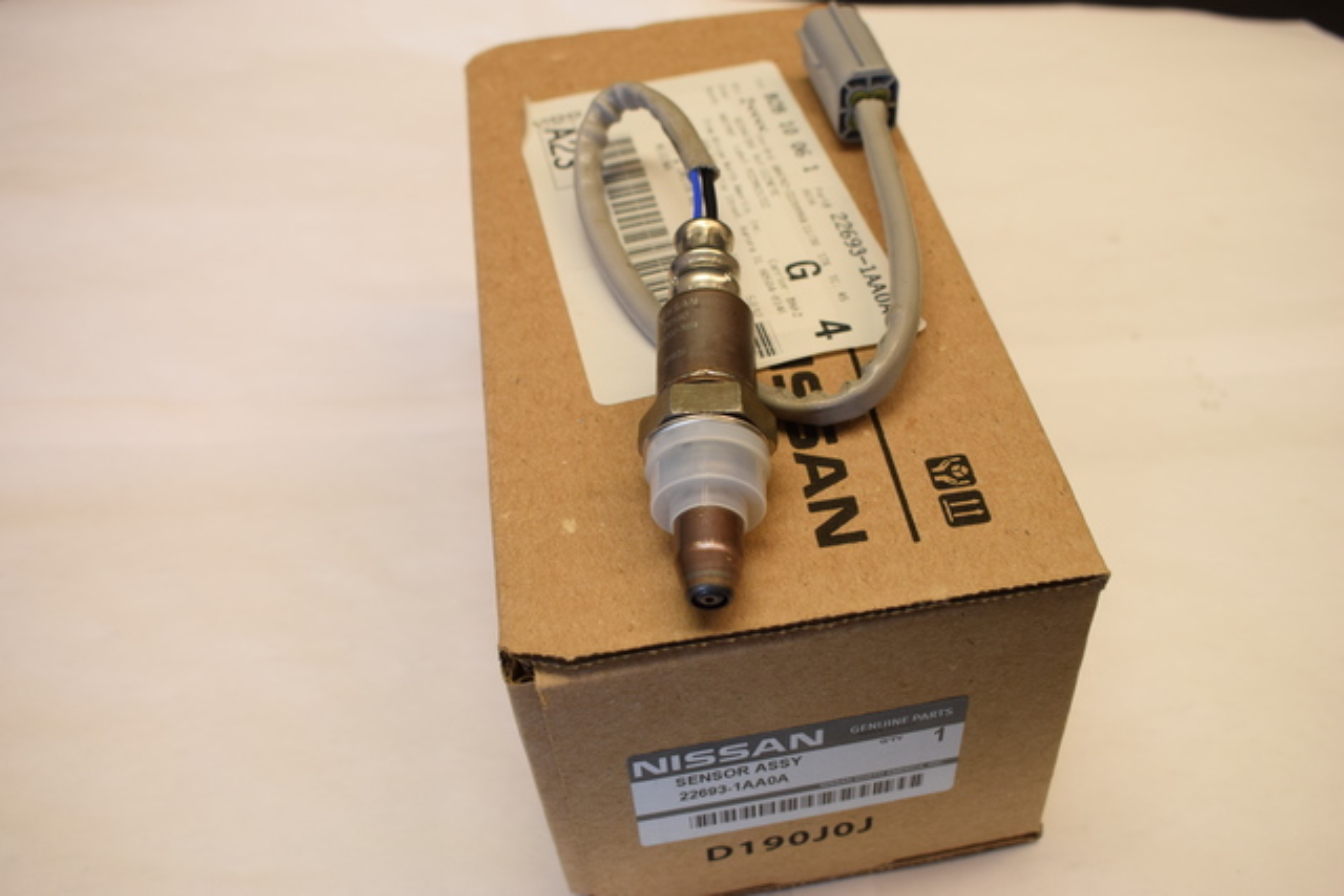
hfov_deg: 53.1
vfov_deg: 36.9
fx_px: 1344
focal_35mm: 36
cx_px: 672
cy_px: 448
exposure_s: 1/125
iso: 800
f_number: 5.6
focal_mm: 24
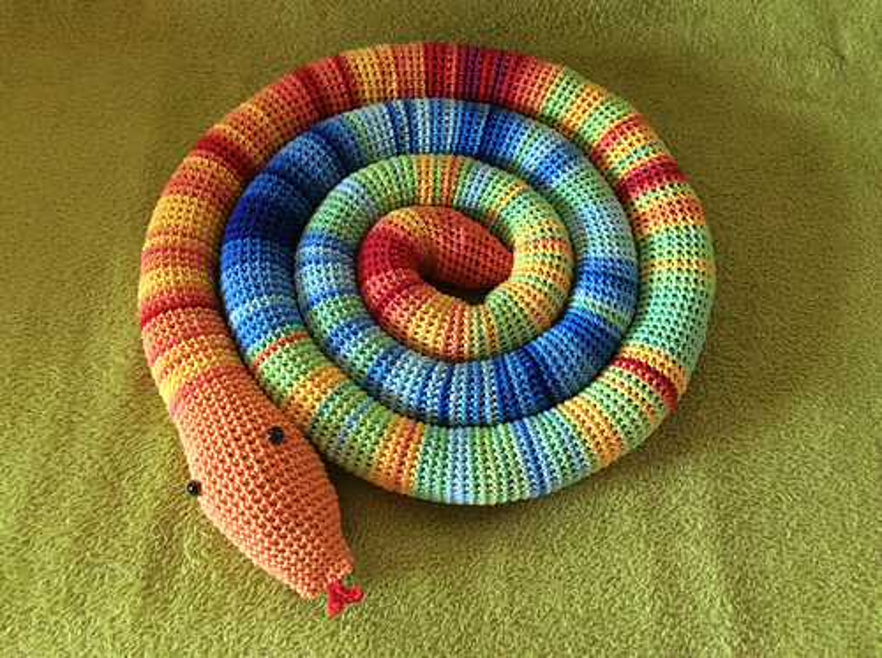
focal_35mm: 32
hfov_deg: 56.9
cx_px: 441
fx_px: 814
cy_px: 329
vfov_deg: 44.0
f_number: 2.4
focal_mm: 3.3
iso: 125
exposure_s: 1/25
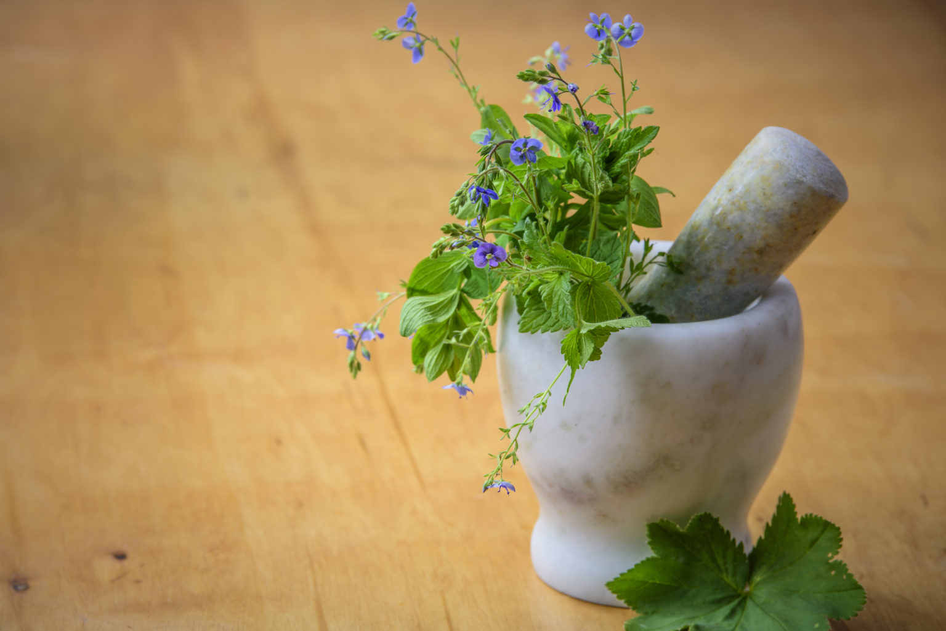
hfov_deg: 15.2
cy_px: 316
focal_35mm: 135
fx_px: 3548
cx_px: 473
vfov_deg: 10.2
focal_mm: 135
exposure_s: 1/20
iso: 100
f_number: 8
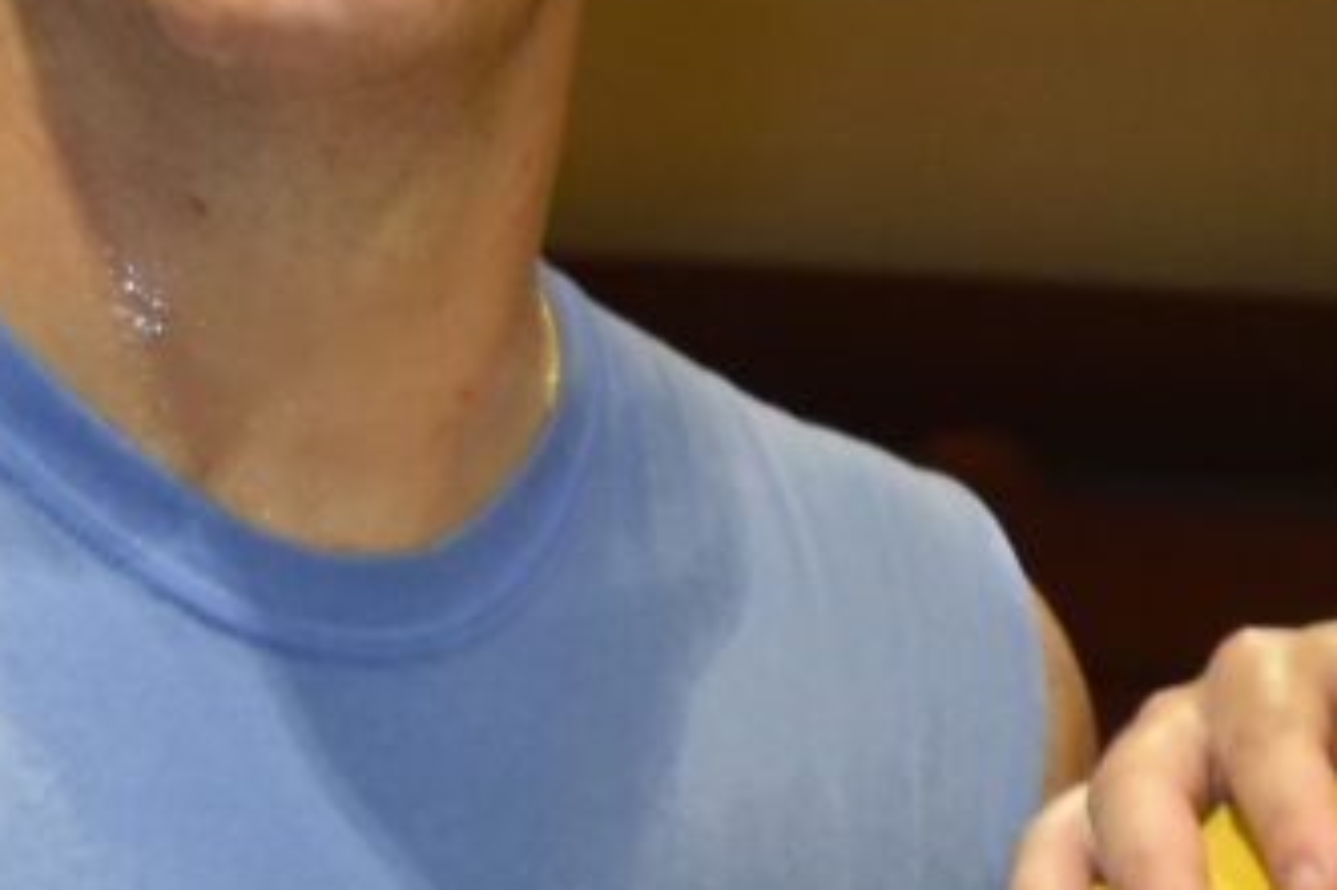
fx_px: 9014
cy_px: 1573
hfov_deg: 8.2
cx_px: 2267
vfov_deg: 5.6
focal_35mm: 243
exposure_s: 1/60
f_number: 3.8
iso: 450
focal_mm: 21
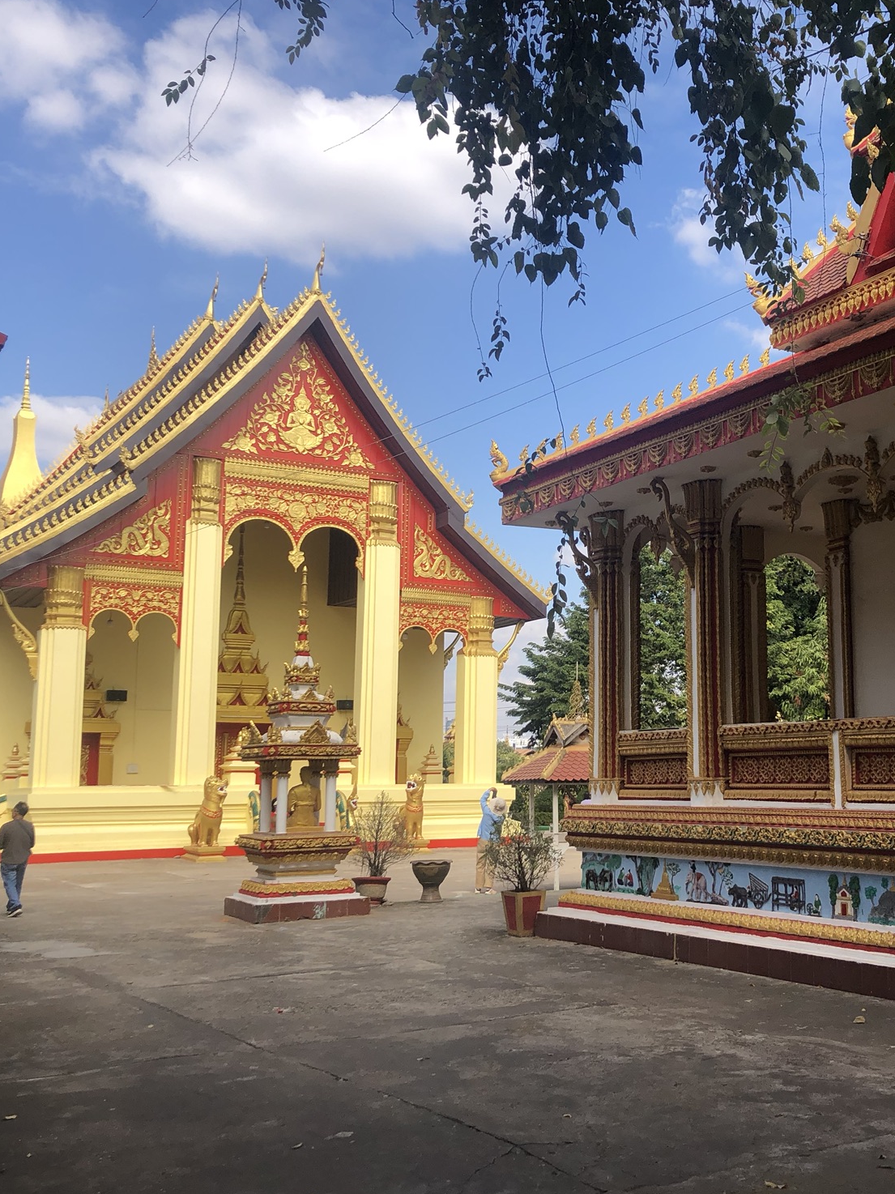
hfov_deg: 36.9
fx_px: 1310
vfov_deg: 49.0
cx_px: 663
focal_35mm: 38
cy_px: 599
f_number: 1.8
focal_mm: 3.99
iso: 20
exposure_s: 1/1297
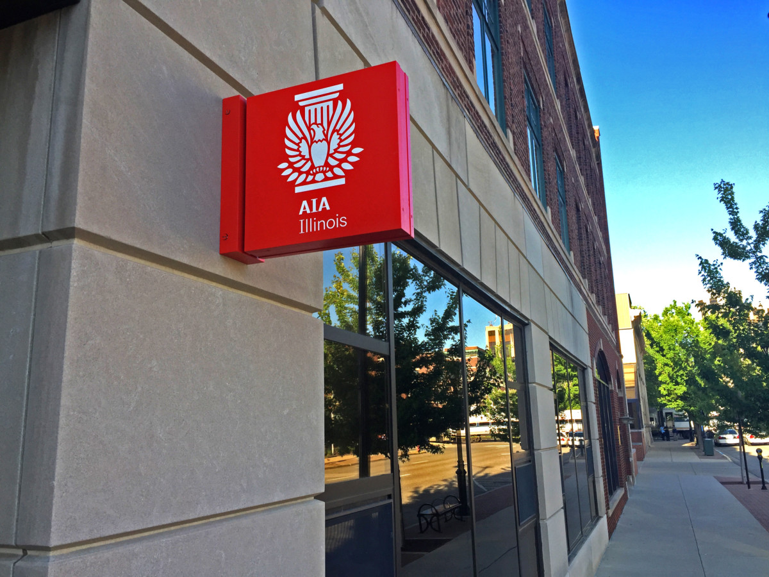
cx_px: 384
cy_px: 288
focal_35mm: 29
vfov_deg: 48.2
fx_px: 644
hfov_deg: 61.7
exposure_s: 1/507
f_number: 2.2
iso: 32
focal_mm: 4.15
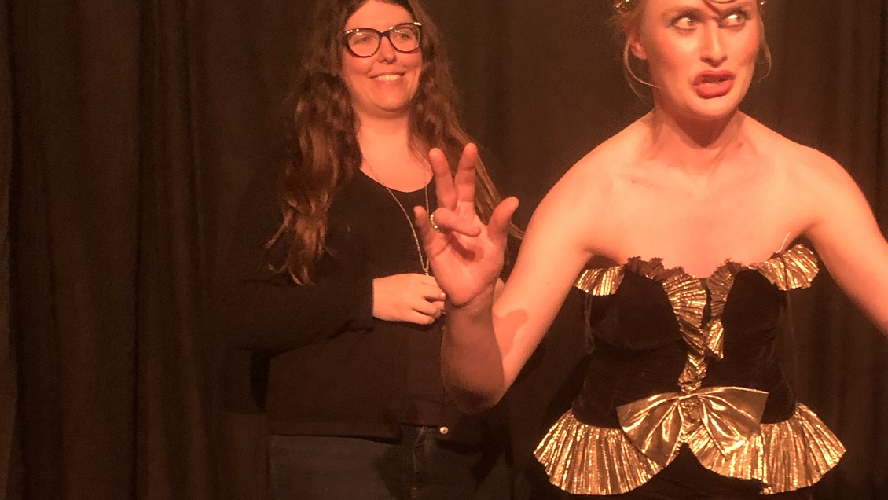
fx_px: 1272
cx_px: 588
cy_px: 450
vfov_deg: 21.7
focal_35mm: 54
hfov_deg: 38.1
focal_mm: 3.99
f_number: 1.8
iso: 100
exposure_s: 1/17
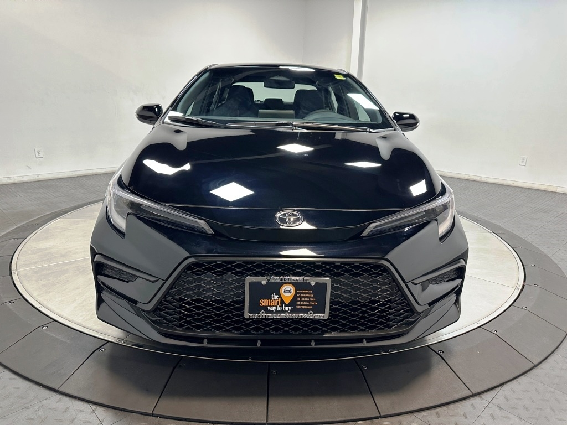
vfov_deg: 56.8
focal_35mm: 24
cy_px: 212
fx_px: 393
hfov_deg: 71.6
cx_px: 284
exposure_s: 1/60
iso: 320
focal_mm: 6.86
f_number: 1.78
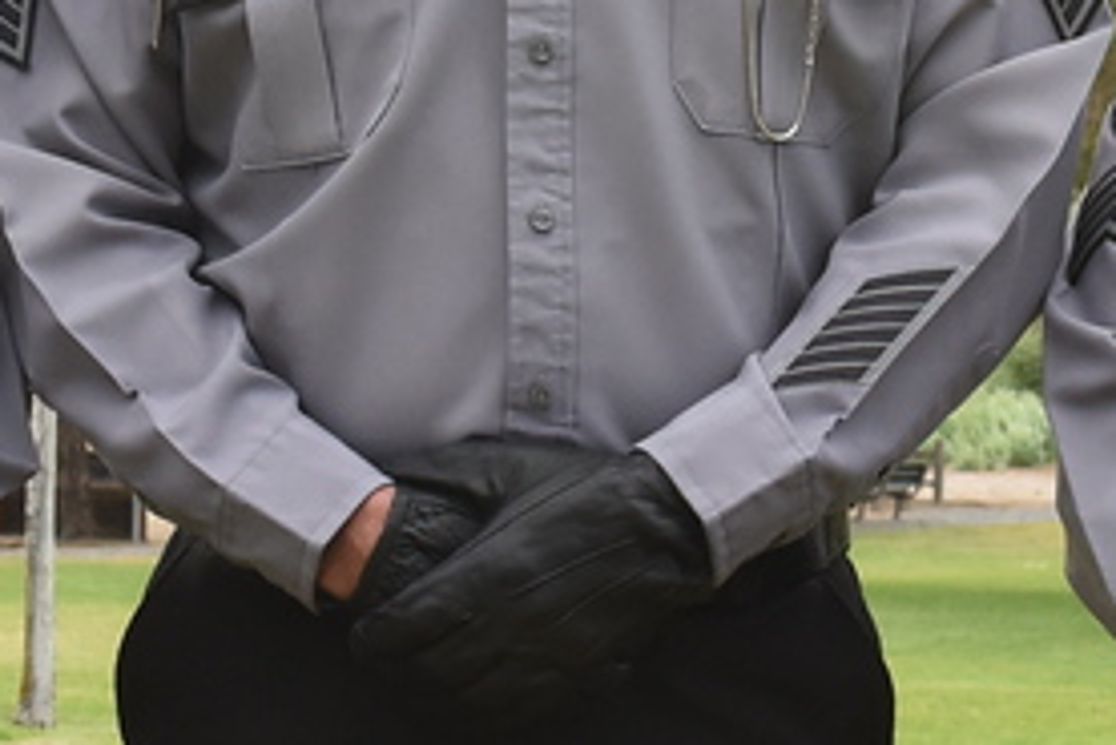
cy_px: 487
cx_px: 959
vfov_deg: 6.0
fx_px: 7164
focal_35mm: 231
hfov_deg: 8.9
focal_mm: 40
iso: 1000
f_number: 8
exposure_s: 1/250
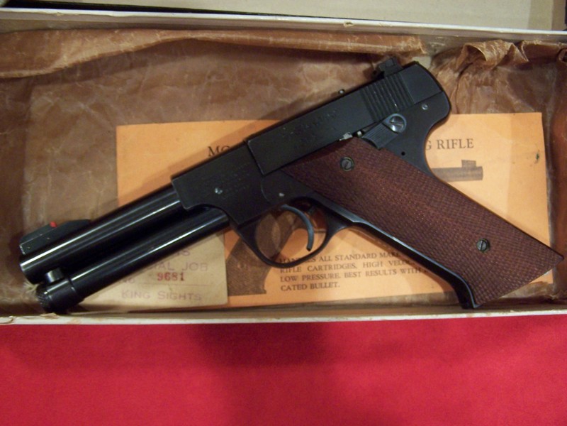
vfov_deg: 37.7
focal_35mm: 38
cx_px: 284
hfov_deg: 49.0
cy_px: 213
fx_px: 622
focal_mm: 6.3
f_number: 2.8
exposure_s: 1/10
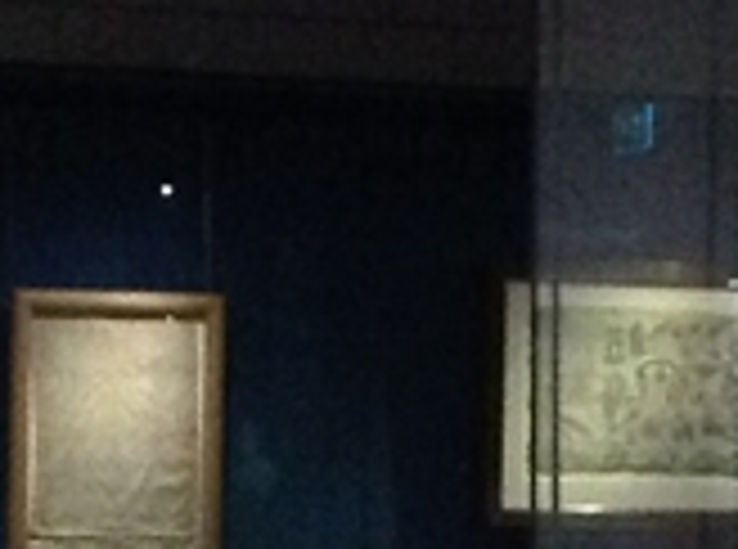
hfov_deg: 9.3
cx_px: 400
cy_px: 979
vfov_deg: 6.7
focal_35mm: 214
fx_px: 4549
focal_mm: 4.28
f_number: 2.4
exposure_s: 1/15
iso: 800
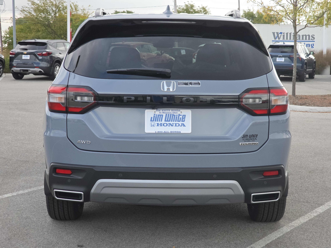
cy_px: 124
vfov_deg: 21.3
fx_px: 660
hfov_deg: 28.2
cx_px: 166
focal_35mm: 69
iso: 50
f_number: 2.4
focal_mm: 7.9
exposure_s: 1/557
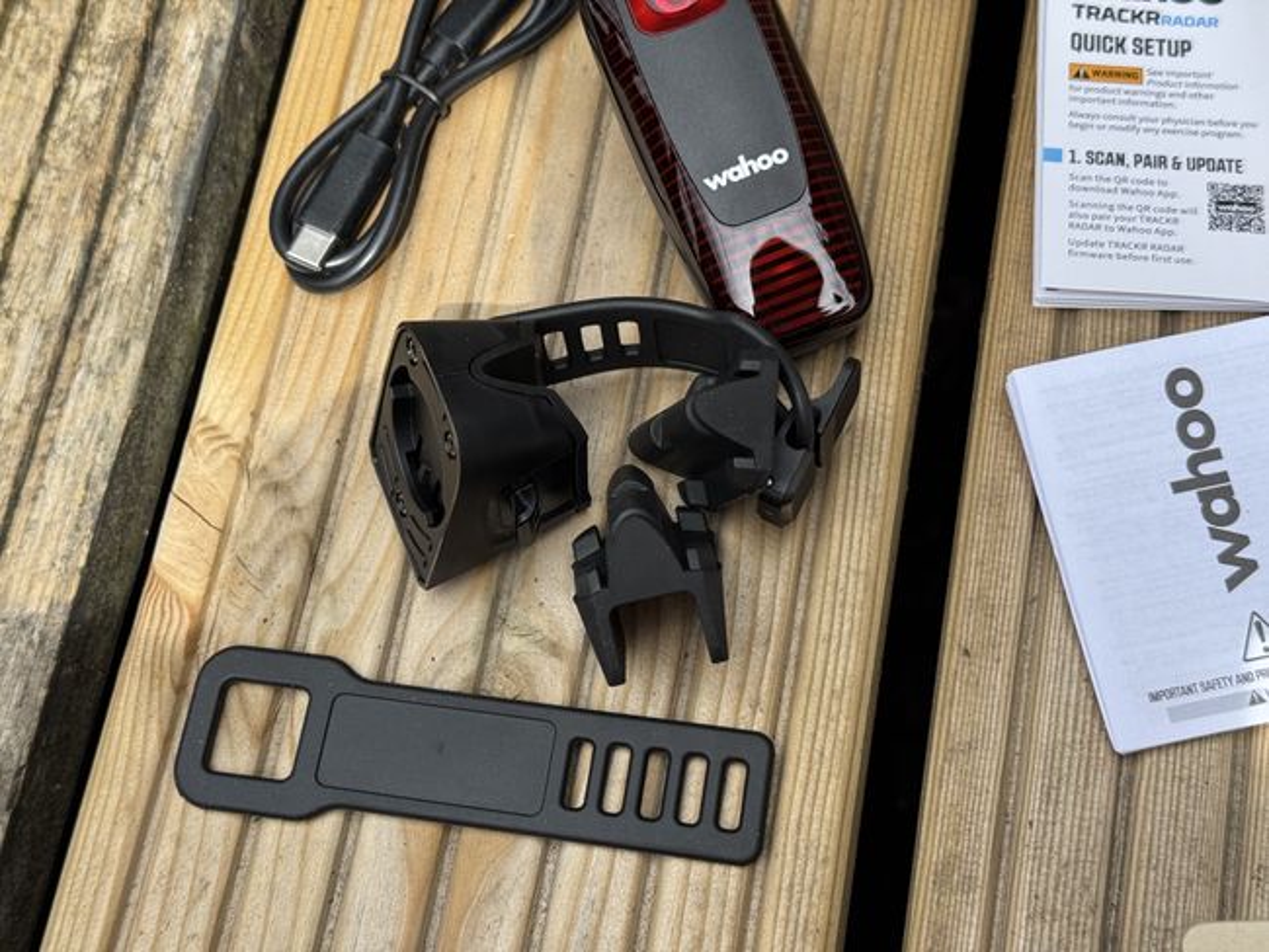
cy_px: 476
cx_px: 634
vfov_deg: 30.3
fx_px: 1760
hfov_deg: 39.6
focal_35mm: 48
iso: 64
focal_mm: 6.76
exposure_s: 1/2179
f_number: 1.78
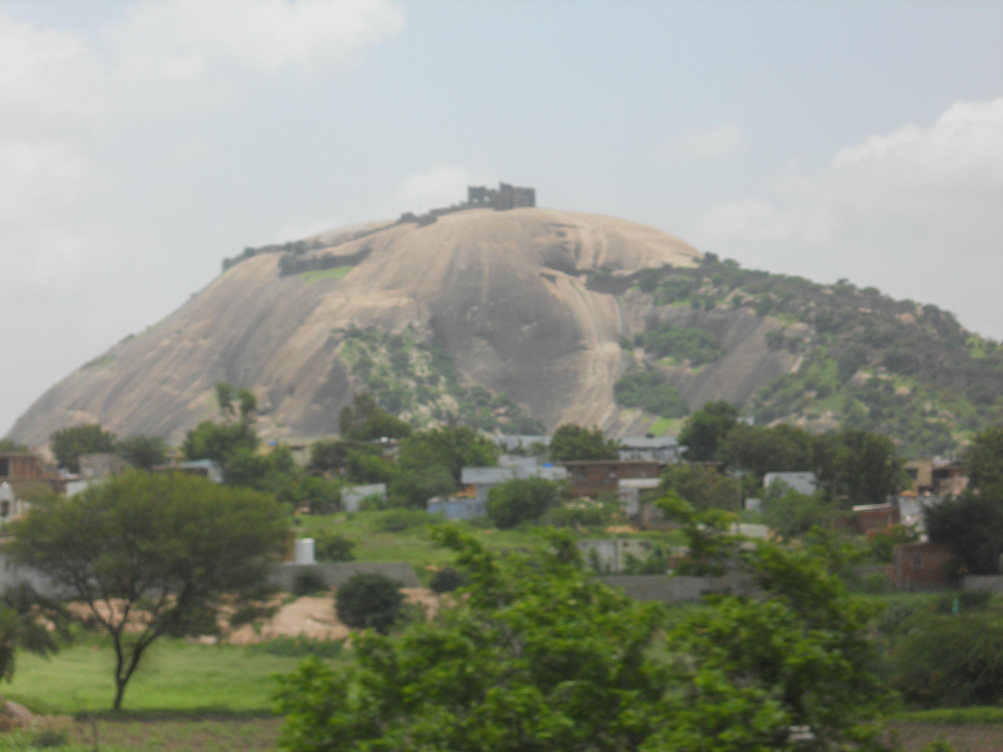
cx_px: 502
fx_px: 3129
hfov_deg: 18.2
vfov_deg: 13.7
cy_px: 376
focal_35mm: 108
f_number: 5.9
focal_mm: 19.6
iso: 80
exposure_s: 1/400
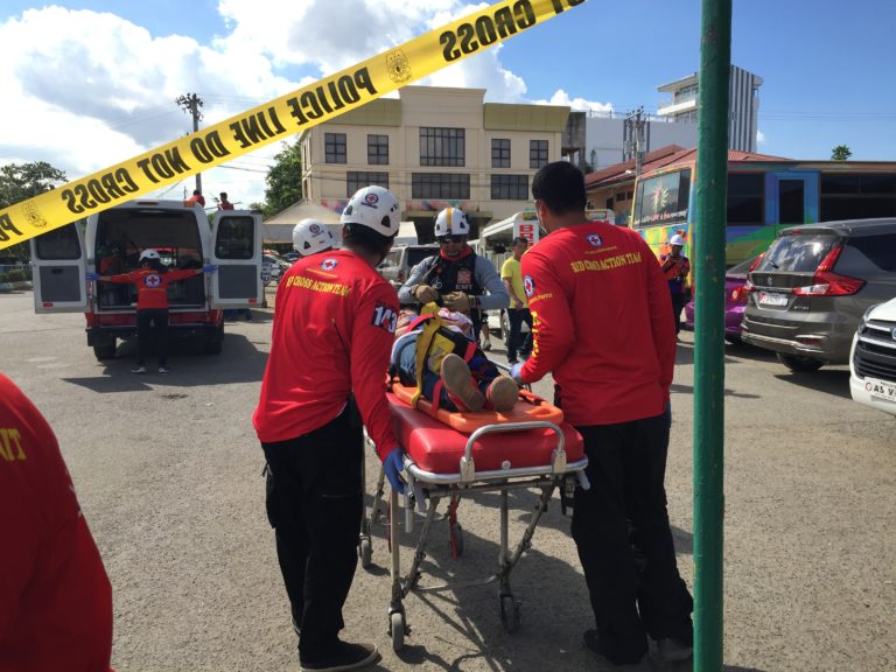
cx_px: 448
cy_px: 336
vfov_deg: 48.2
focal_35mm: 29
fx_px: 751
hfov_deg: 61.7
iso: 32
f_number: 2.2
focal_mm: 4.15
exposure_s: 1/1464
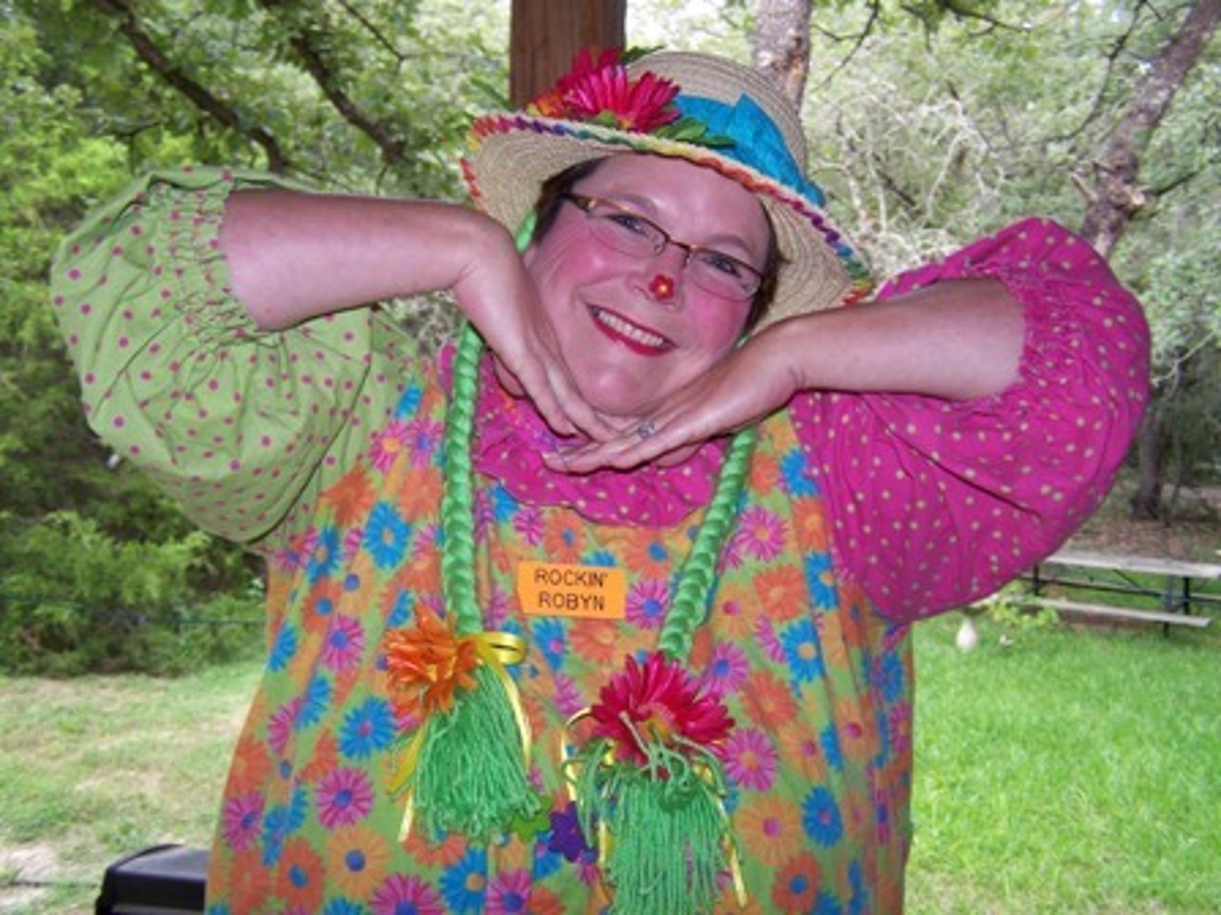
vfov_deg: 37.7
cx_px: 610
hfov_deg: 49.0
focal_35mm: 38
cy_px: 458
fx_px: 1340
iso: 80
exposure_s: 1/60
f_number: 2.8
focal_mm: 6.3
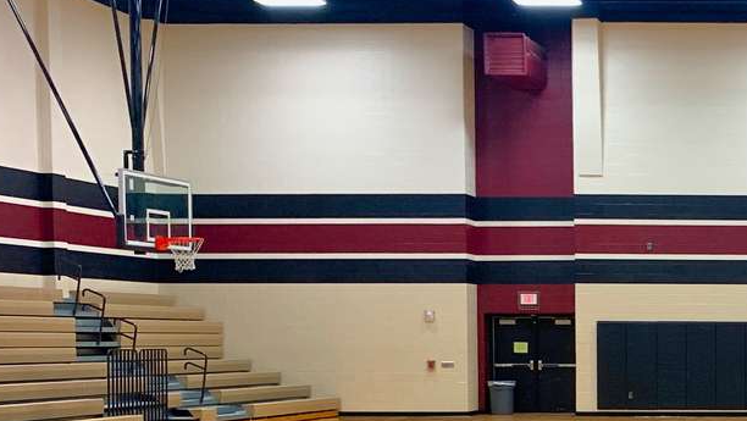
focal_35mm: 74
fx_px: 1467
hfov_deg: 25.4
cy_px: 411
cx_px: 922
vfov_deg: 16.0
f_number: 1.8
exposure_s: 1/61
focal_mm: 4.25
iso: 100
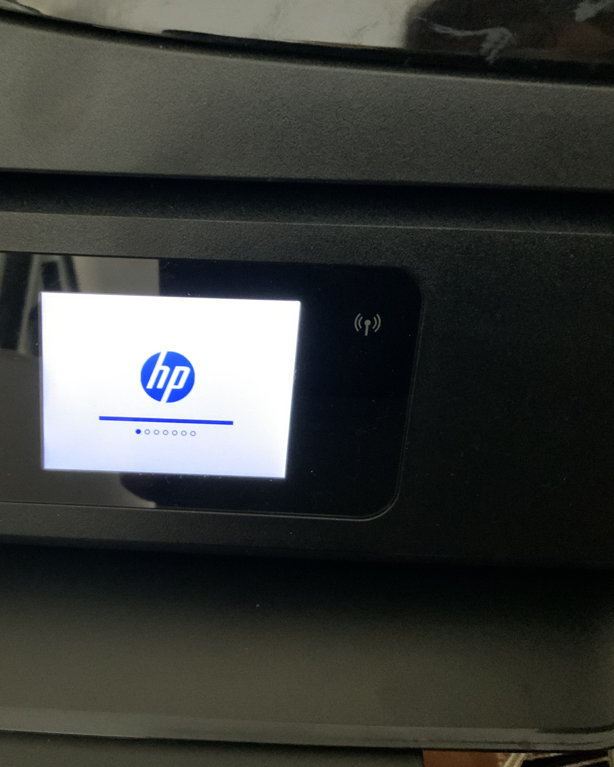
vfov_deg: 47.9
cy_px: 384
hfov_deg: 38.2
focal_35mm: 38
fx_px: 863
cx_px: 159
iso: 500
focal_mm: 3
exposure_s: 1/30
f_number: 1.8
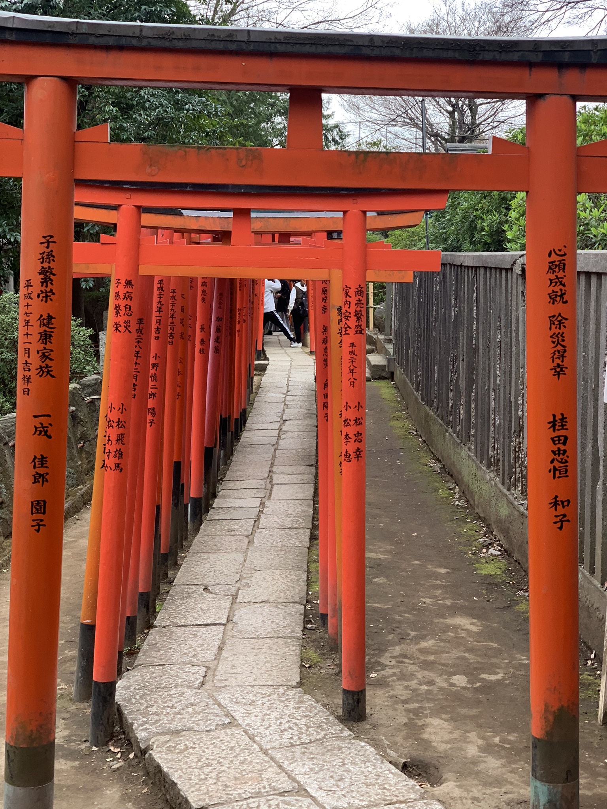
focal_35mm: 52
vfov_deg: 36.8
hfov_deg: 28.0
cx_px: 304
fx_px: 1216
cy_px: 404
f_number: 2.4
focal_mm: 6
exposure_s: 1/122
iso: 100
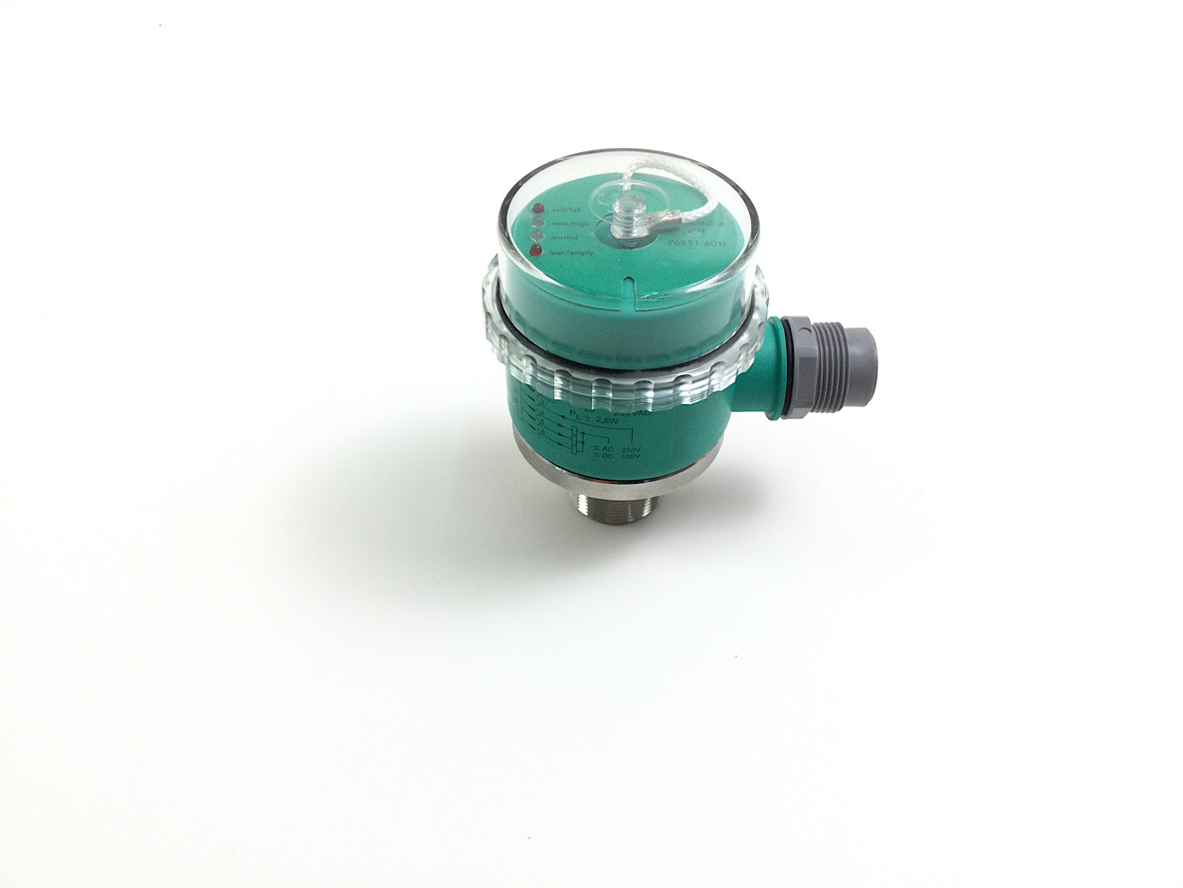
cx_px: 592
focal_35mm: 31
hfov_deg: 58.3
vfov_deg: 45.4
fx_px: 1060
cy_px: 444
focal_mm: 3.3
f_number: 2.4
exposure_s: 1/33
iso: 32
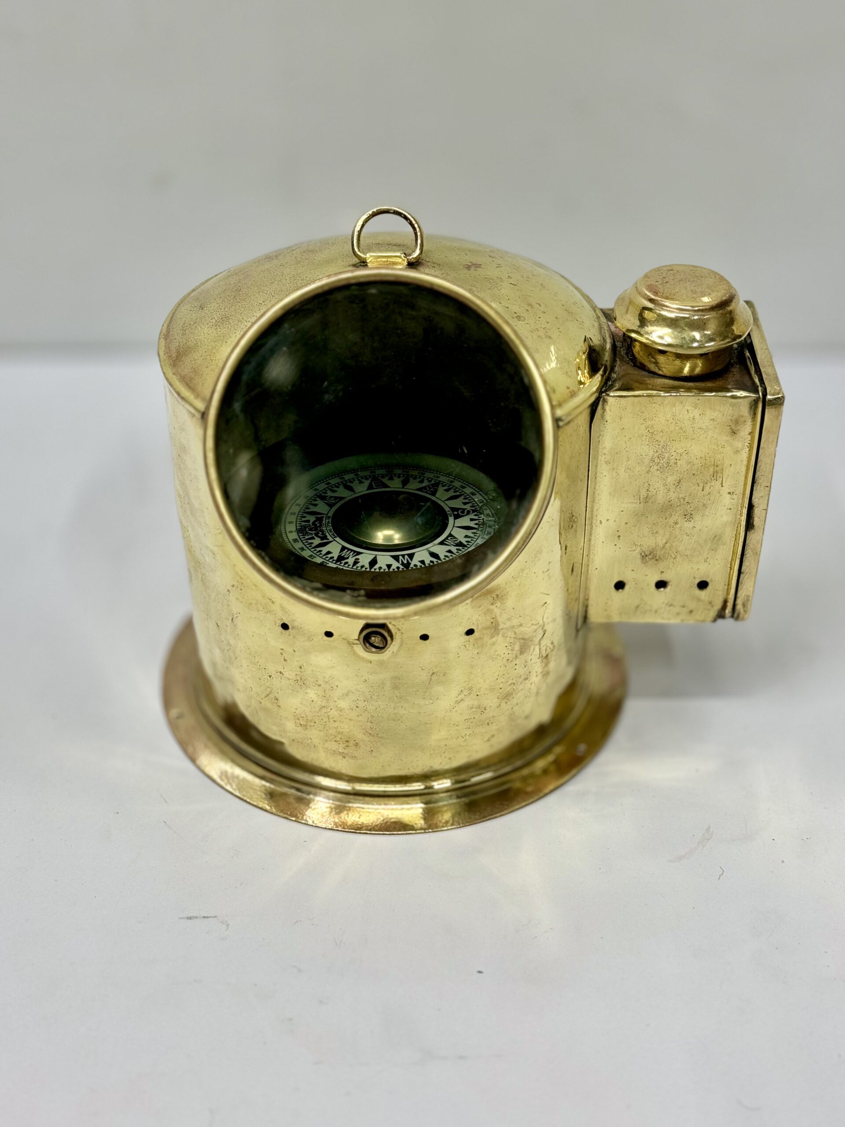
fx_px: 1562
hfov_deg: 30.3
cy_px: 564
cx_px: 422
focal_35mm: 48
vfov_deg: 39.7
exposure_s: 1/50
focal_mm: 6.76
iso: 250
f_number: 1.78
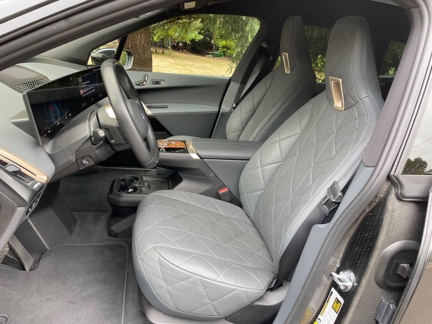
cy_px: 162
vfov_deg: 53.1
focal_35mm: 26
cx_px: 216
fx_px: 324
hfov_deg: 67.3
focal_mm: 4.2
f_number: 1.6
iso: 100
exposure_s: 1/121
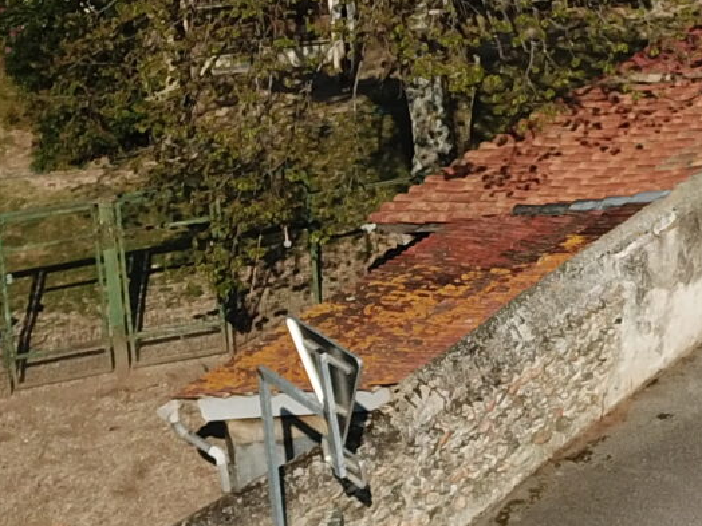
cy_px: -232
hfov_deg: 14.2
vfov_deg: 11.3
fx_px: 2576
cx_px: 1143
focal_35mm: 127
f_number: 2.2
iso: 100
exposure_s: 1/2299
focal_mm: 4.73
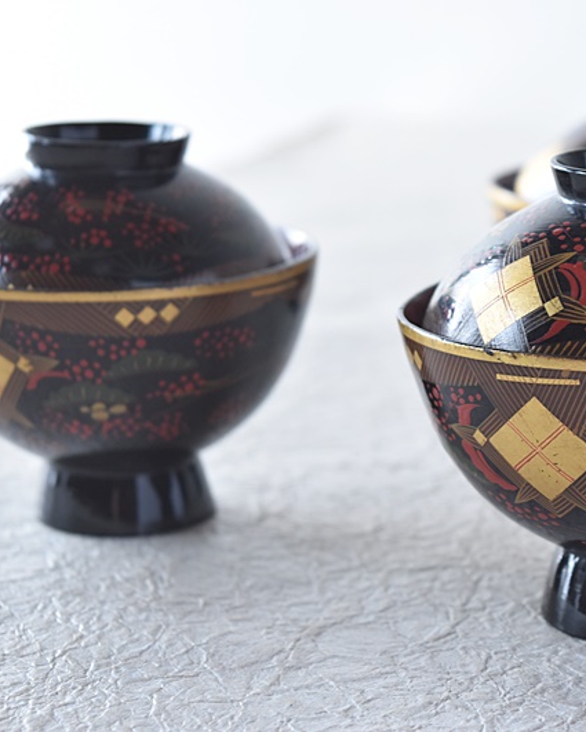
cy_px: 366
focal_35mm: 117
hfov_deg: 13.2
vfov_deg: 16.5
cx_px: 444
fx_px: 2529
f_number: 5.6
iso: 400
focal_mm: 55
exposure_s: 1/3
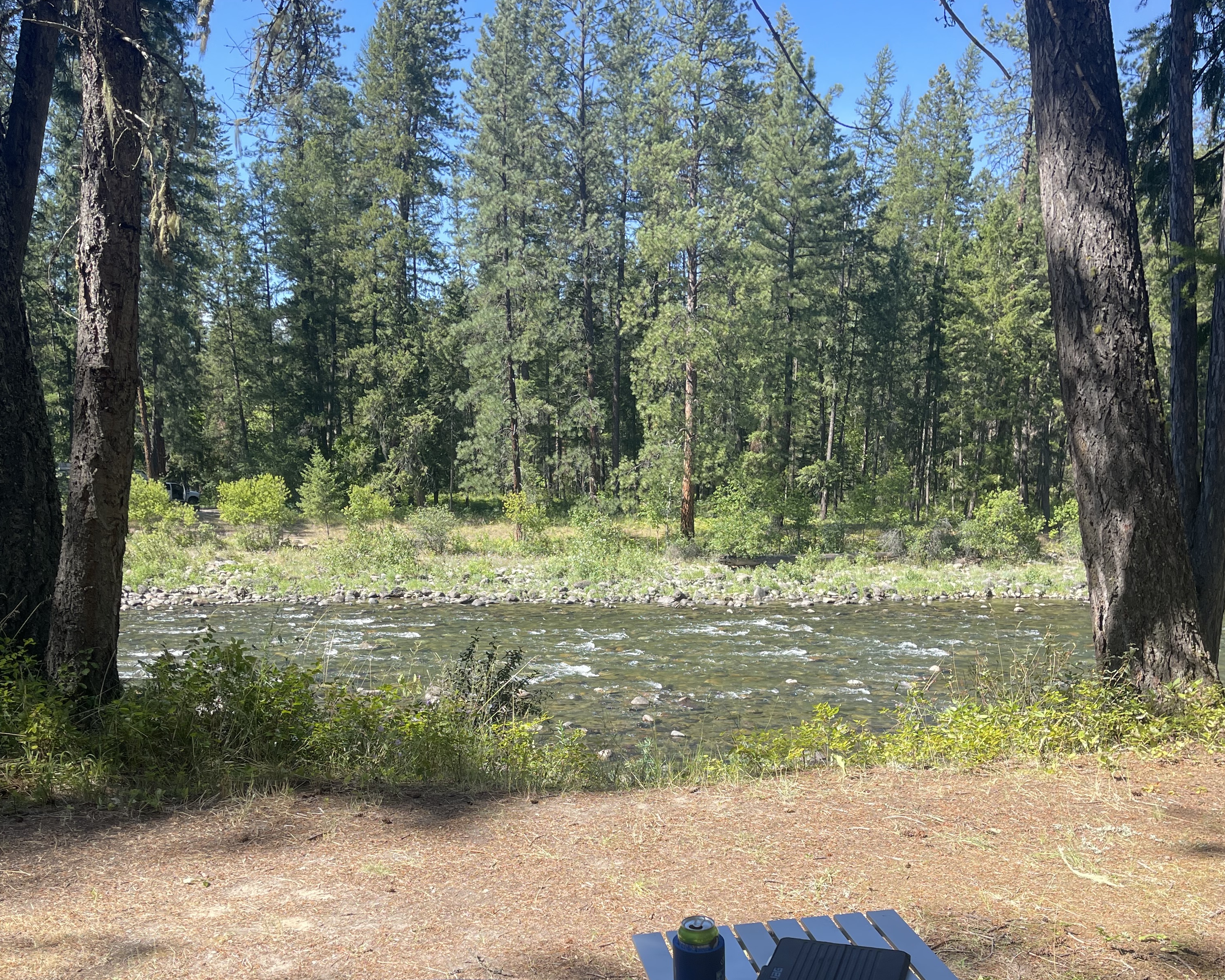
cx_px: 611
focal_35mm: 34
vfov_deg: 42.2
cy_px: 725
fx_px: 1233
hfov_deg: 52.8
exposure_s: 1/930
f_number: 1.6
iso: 32
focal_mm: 5.1
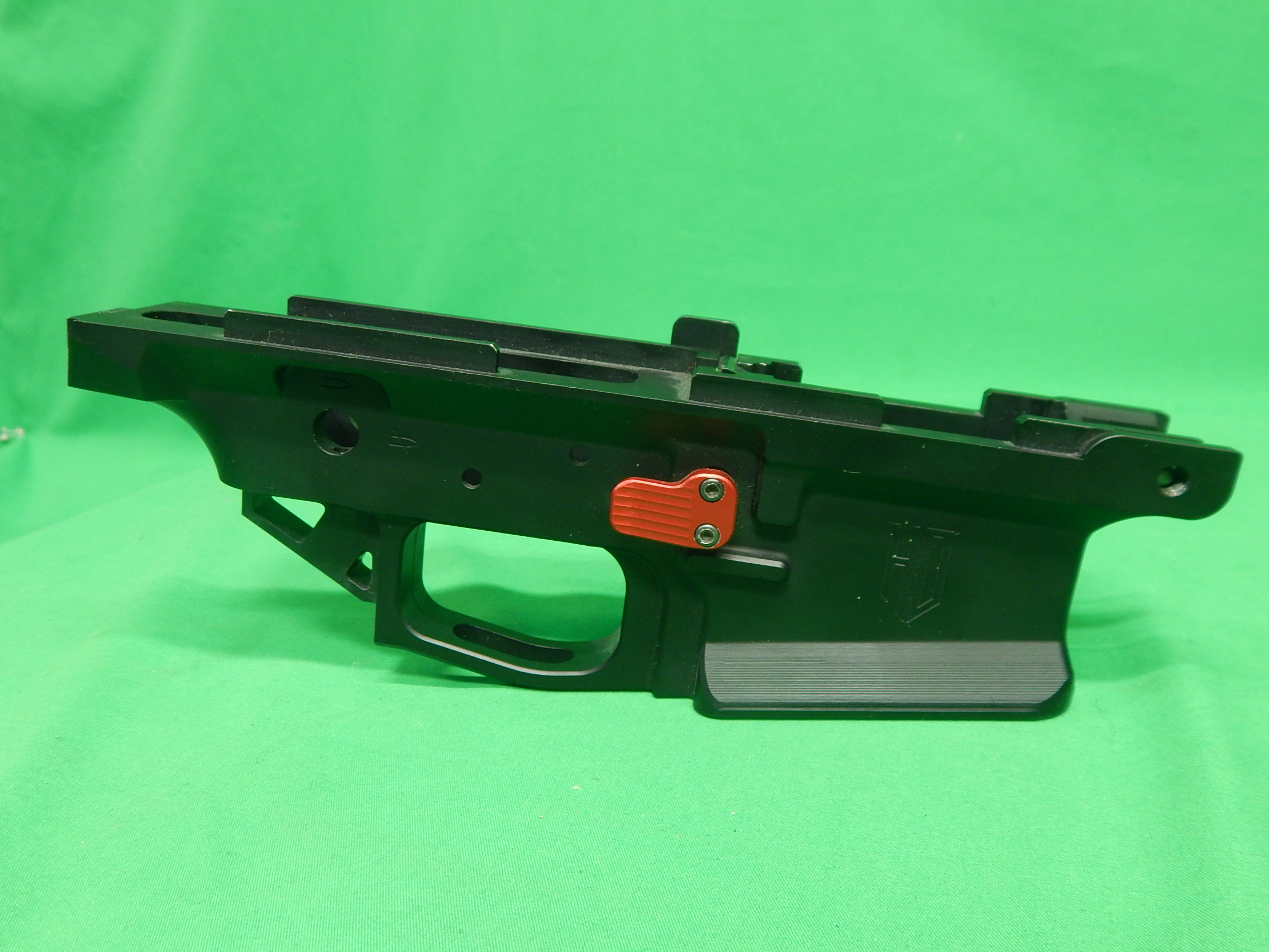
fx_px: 1026
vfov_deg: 49.7
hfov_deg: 63.4
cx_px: 634
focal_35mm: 28
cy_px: 476
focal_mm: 5.1
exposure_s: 1/30
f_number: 3.2
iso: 200
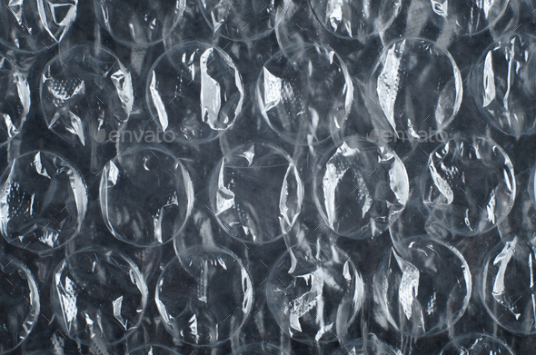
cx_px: 268
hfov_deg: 27.0
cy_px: 178
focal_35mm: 75
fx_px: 1115
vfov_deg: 18.1
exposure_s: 1/200
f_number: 13
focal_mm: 50
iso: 100
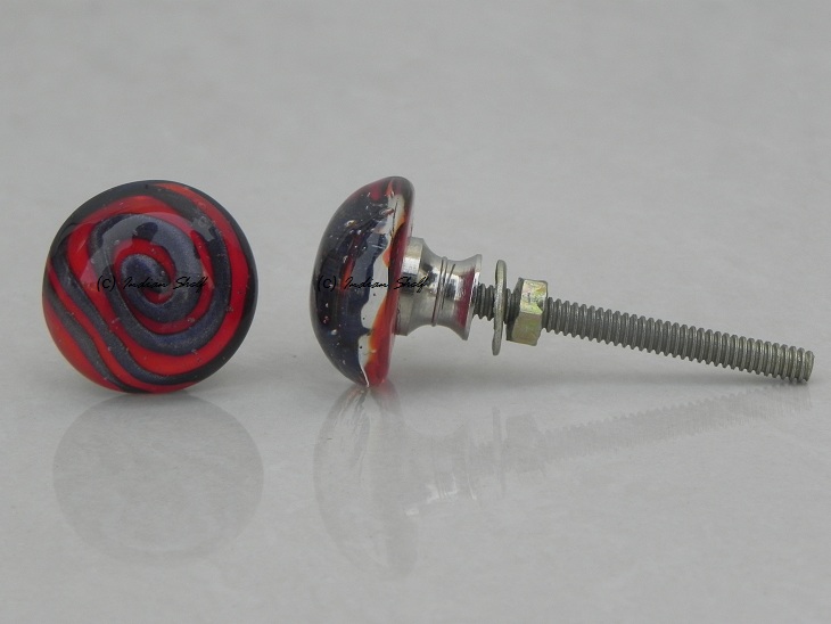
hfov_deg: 18.7
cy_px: 312
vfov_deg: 14.1
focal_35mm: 105
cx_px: 416
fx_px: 2521
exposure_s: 1/195
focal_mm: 18.8
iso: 160
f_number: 5.6
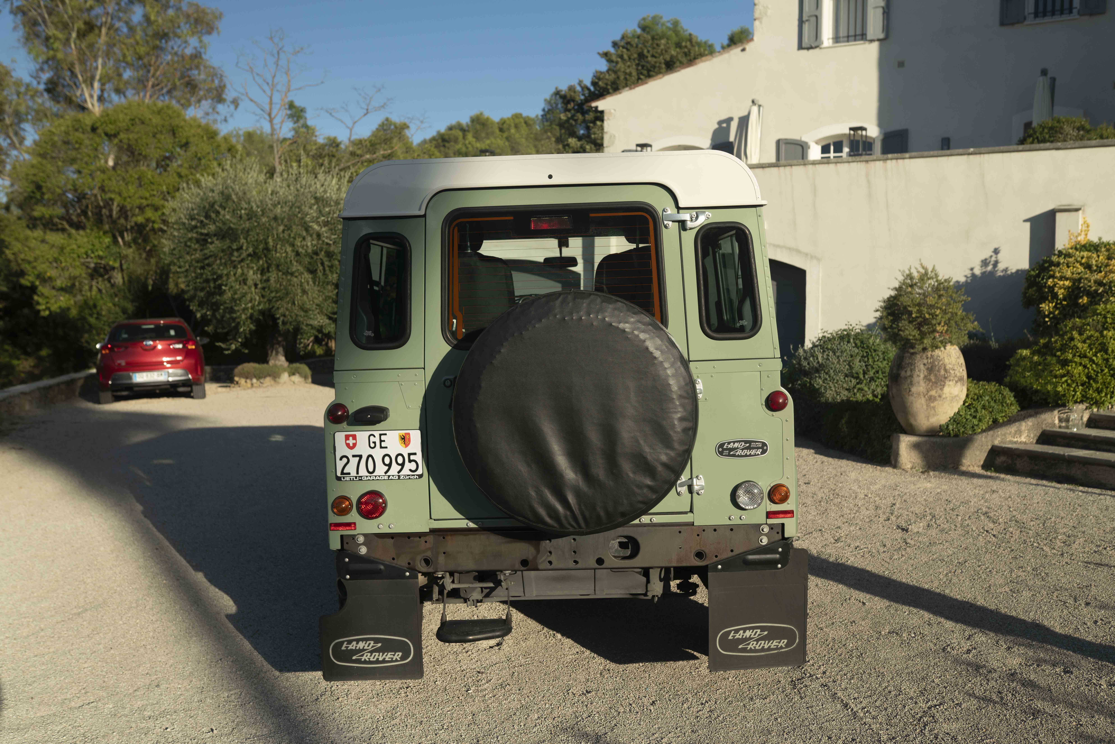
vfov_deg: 37.9
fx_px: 1084
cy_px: 372
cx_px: 558
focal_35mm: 35
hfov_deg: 54.4
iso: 200
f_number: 4.5
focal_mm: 35
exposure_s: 1/160
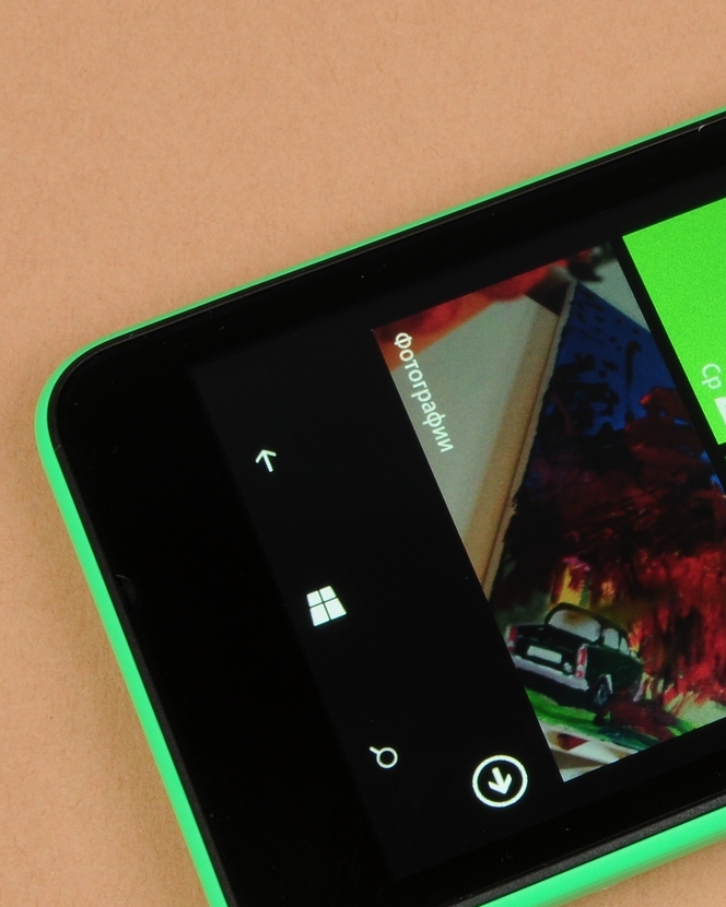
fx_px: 3008
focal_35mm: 112
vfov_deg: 17.2
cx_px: 804
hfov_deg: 13.5
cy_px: 461
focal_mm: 44
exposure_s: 1.6
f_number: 20
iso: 200
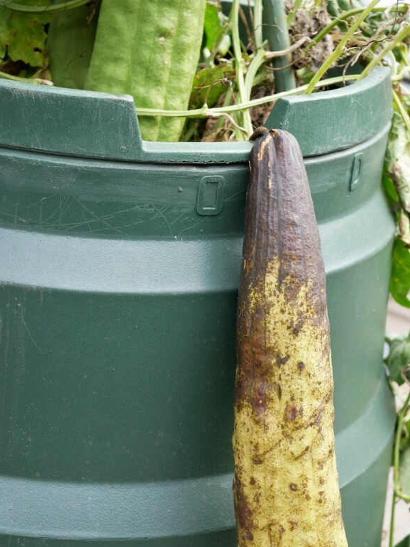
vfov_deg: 24.7
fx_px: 1247
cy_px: 296
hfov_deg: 18.7
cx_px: 239
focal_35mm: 79
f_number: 3.5
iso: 200
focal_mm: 30
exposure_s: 1/200
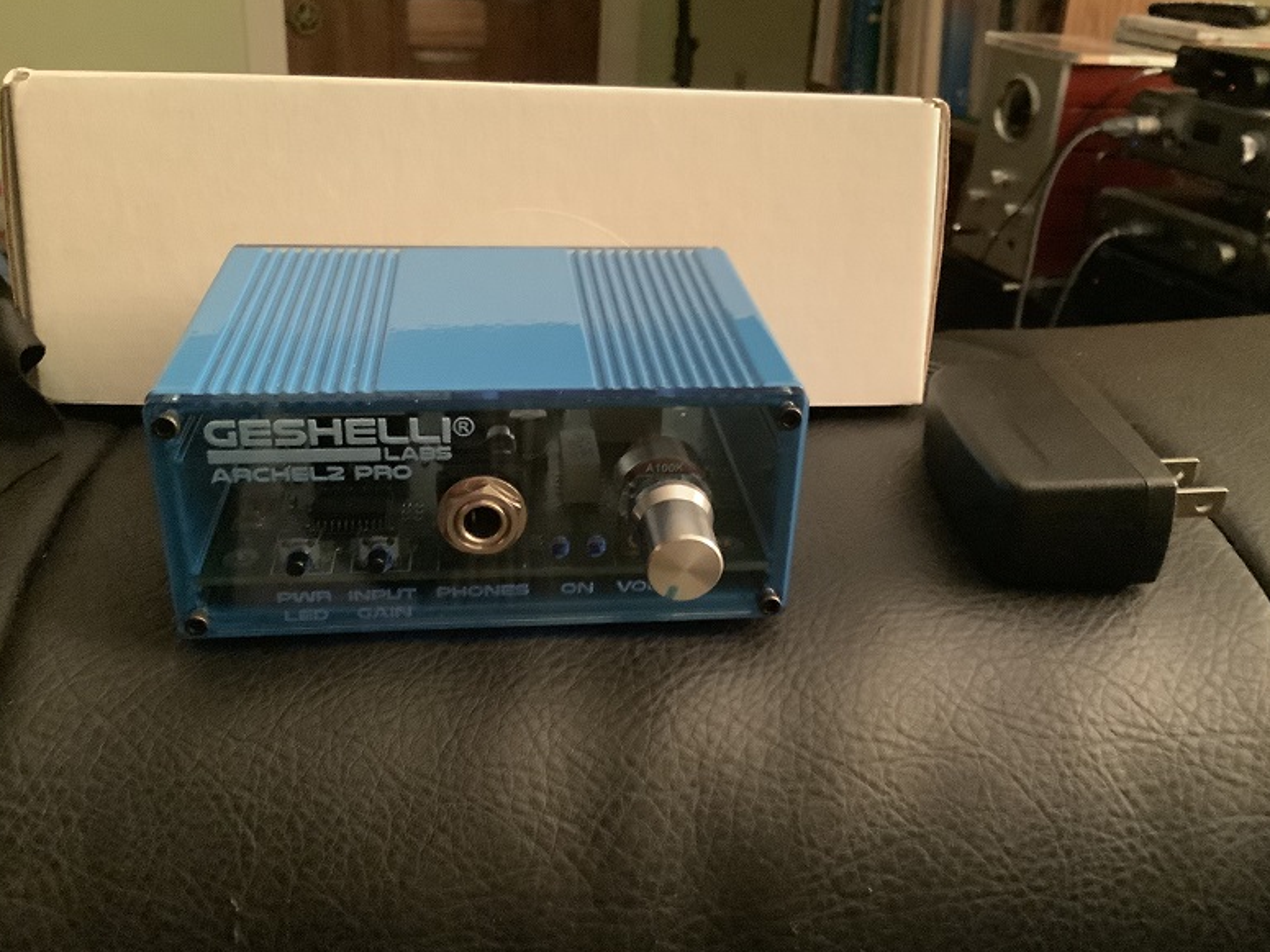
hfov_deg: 56.8
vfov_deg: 44.1
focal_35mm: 32
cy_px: 482
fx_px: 1174
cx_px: 633
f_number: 2.4
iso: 640
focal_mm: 3.3
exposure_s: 1/20
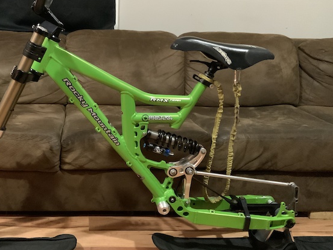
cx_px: 101
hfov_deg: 43.9
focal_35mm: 42
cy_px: 114
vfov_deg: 34.3
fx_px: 404
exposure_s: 1/24
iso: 500
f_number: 1.8
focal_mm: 3
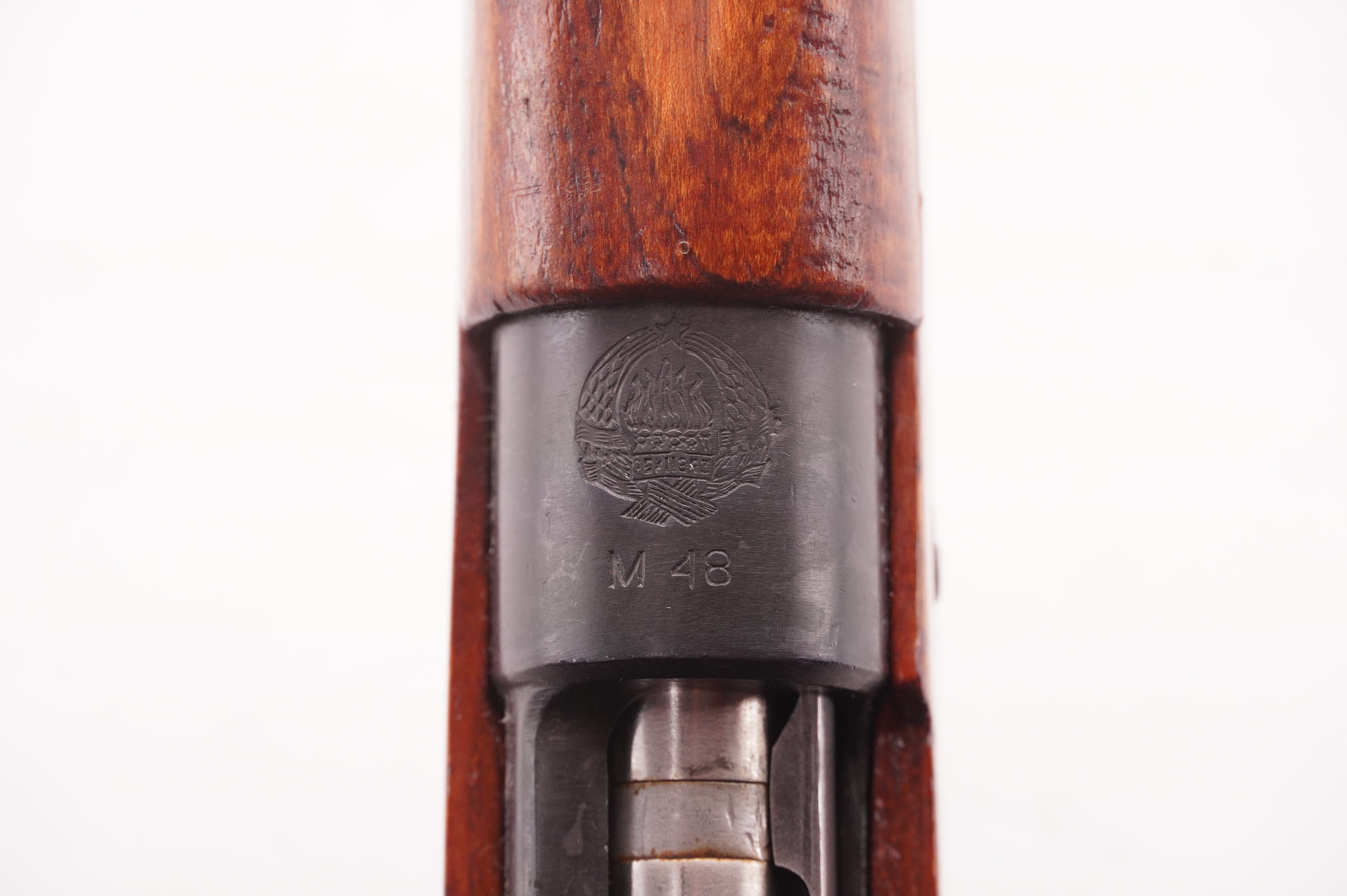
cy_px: 448
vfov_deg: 10.1
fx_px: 5047
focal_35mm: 135
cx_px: 674
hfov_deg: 15.2
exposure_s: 1/125
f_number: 5.6
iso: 800
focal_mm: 90
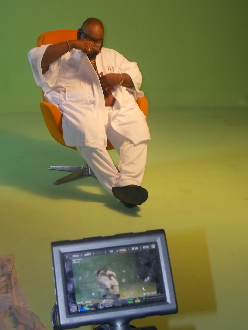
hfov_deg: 24.8
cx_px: 124
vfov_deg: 32.7
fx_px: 564
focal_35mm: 59
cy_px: 165
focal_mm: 10.5
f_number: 4
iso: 125
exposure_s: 1/30
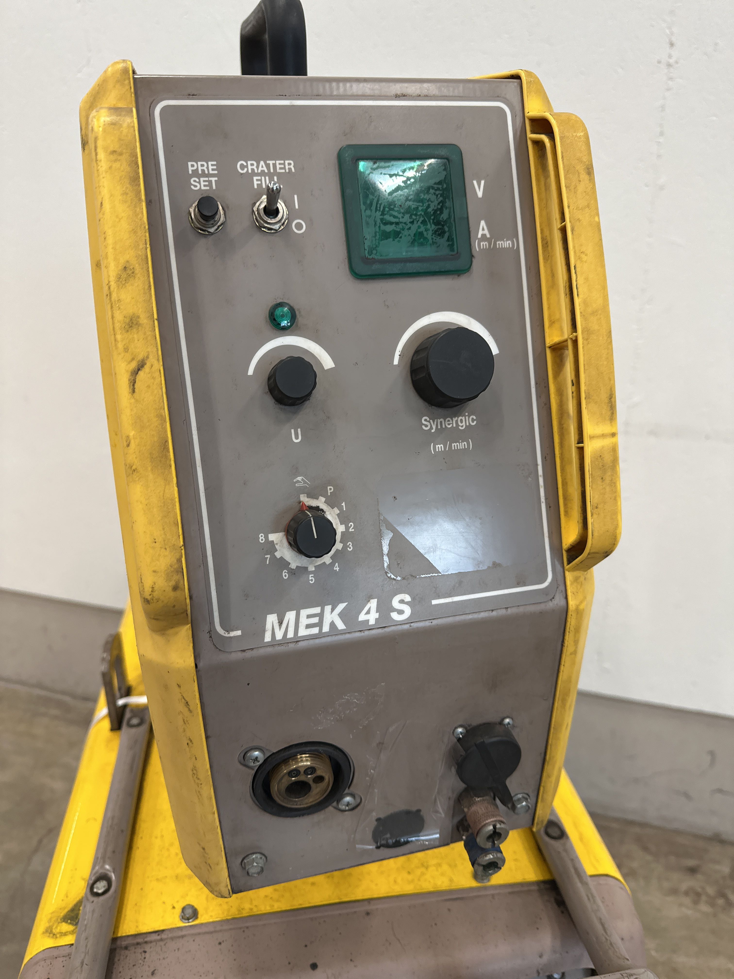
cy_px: 490
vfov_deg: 71.6
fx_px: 679
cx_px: 367
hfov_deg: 56.8
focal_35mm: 24
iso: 250
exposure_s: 1/106
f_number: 1.78
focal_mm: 6.86
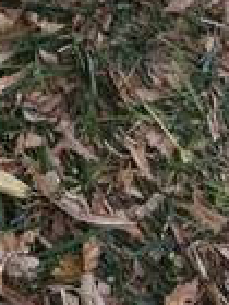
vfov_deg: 12.7
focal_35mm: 150
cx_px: -207
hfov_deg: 9.3
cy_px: -107
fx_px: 1323
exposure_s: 1/120
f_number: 2.8
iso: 100
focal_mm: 3.85
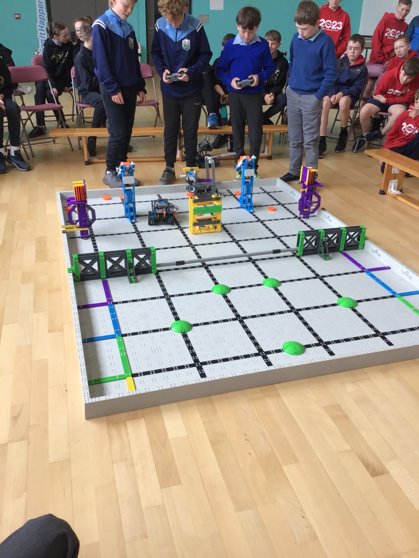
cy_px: 279
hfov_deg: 45.4
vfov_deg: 58.4
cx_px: 210
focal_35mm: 31
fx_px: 500
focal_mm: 3.3
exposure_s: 1/50
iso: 32
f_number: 2.4
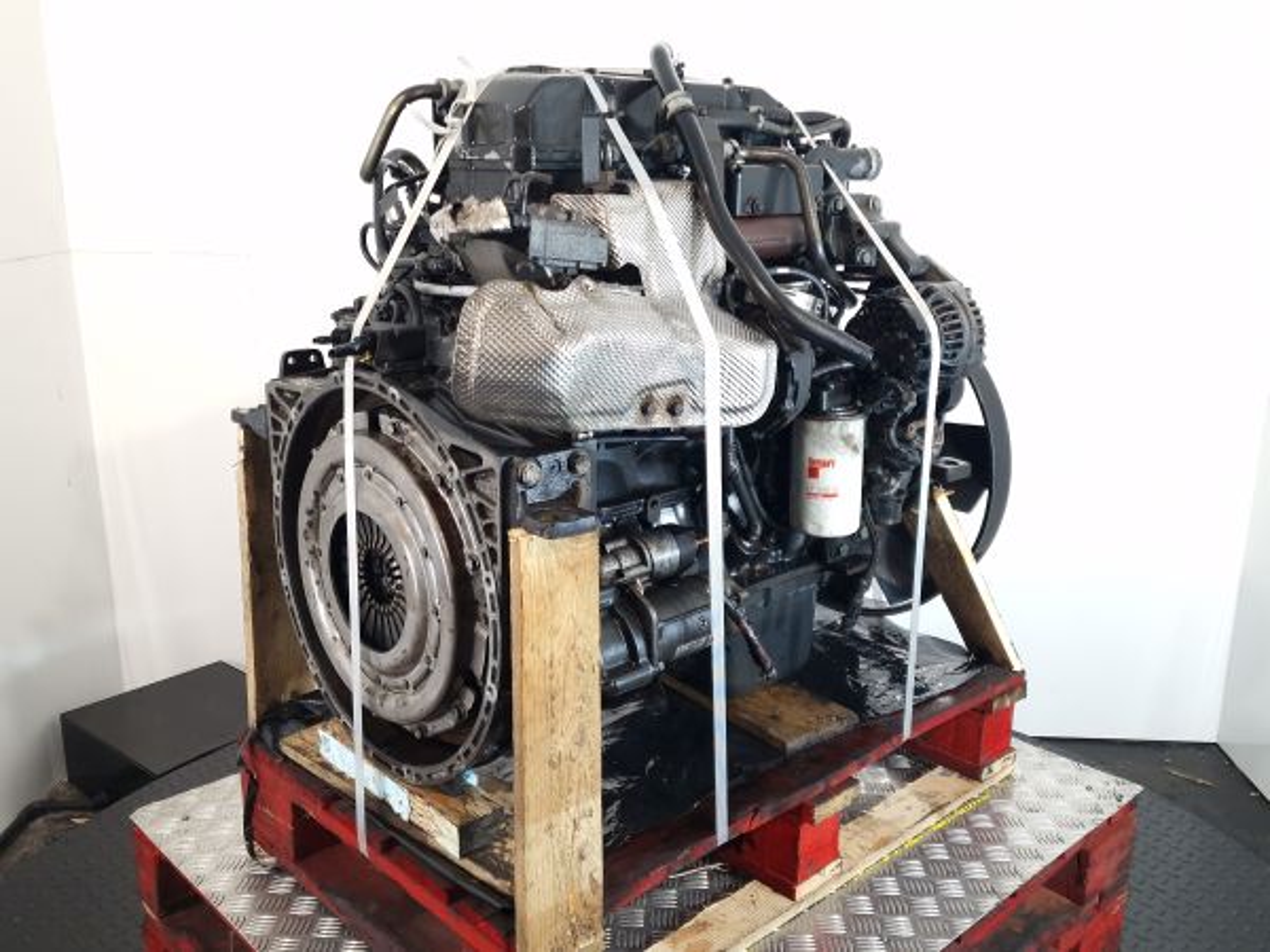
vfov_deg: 58.9
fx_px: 844
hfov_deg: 73.9
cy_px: 476
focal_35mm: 23
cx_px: 635
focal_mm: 6.4
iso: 100
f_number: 1.8
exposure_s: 1/50
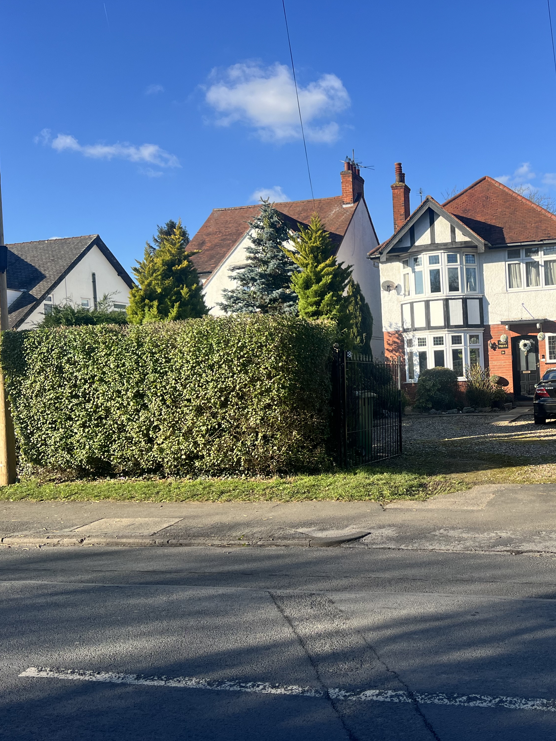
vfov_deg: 52.6
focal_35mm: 35
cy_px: 371
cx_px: 431
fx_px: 750
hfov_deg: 39.4
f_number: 1.5
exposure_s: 1/2165
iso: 50
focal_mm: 5.7
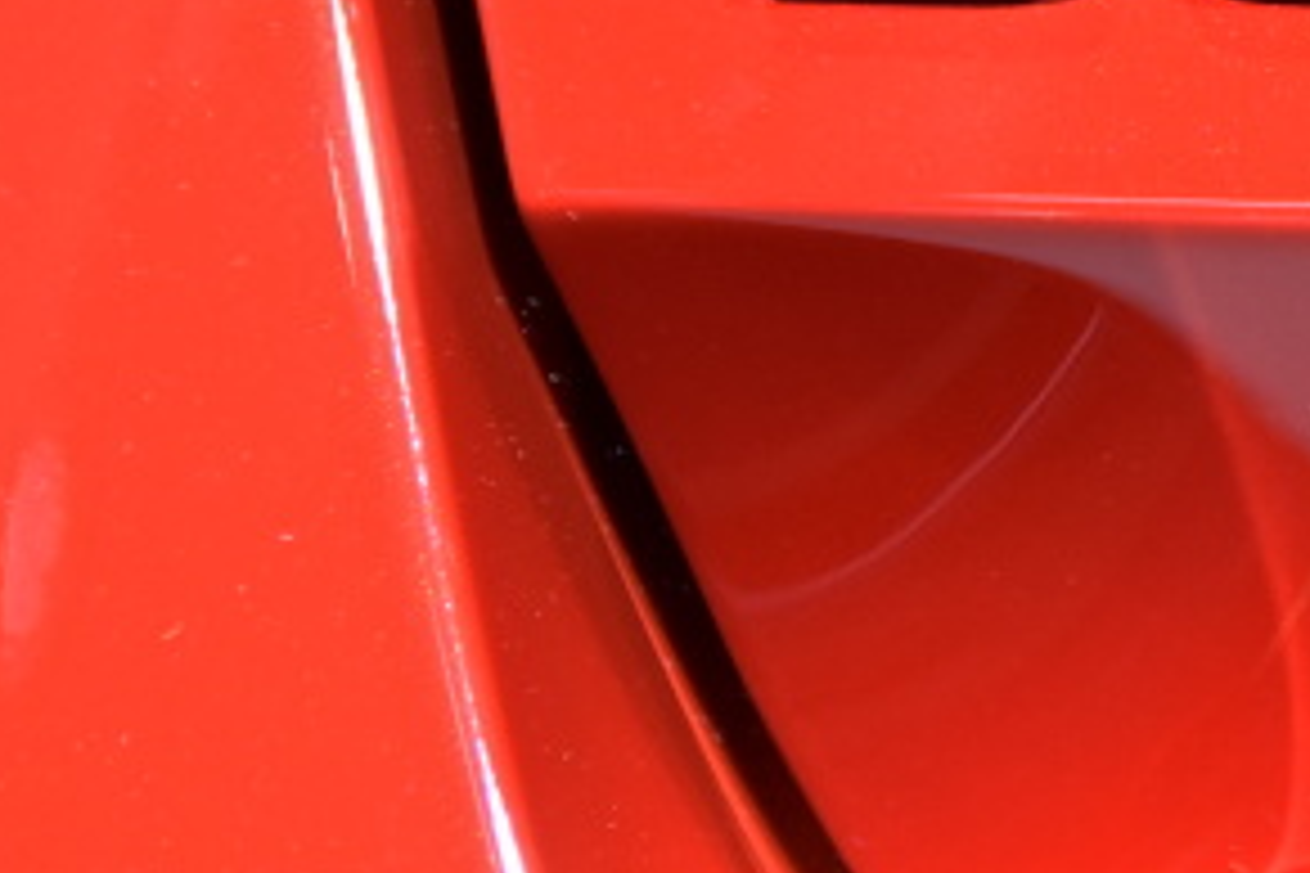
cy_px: -324
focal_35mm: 227
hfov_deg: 8.9
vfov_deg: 6.0
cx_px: 1787
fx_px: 8260
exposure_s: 1/60
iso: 800
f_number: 3.2
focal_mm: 44
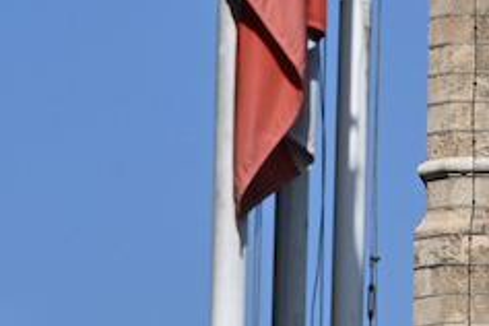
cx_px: 576
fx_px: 8951
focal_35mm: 659
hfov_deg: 3.1
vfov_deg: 2.1
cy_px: 62
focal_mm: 130
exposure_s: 1/2000
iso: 400
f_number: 9
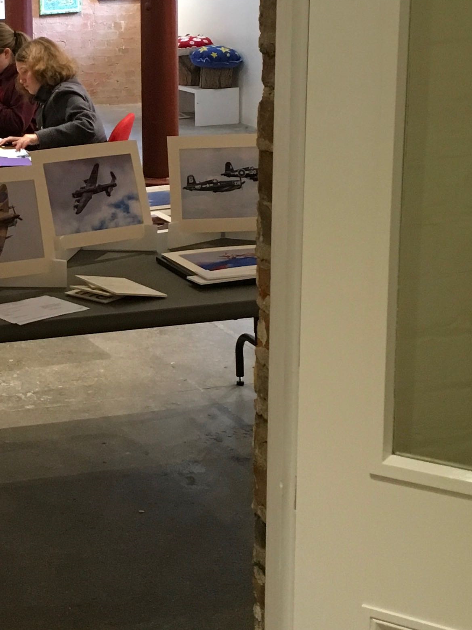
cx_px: -36
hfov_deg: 18.9
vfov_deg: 25.8
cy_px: 195
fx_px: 1364
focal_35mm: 75
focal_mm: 4.15
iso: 200
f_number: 2.2
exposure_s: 1/33
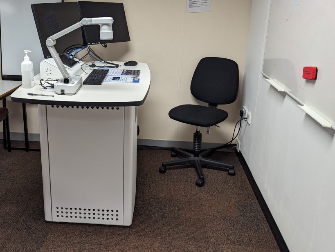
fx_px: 339
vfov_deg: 40.6
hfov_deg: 52.0
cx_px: 125
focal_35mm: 35
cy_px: 99
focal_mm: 6.81
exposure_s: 1/100
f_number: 1.85
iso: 227
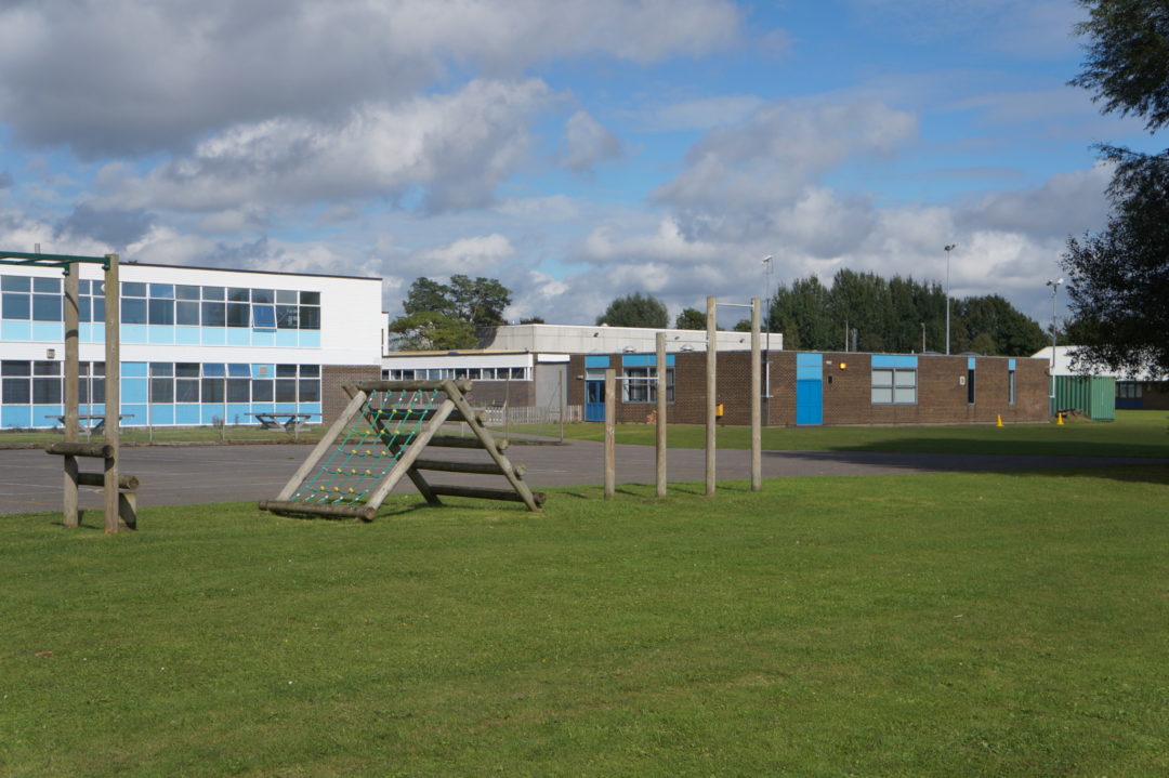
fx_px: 1461
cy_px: 389
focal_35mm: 45
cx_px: 584
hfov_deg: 43.6
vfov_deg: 29.8
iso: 100
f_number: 6.3
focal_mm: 30
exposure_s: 1/800
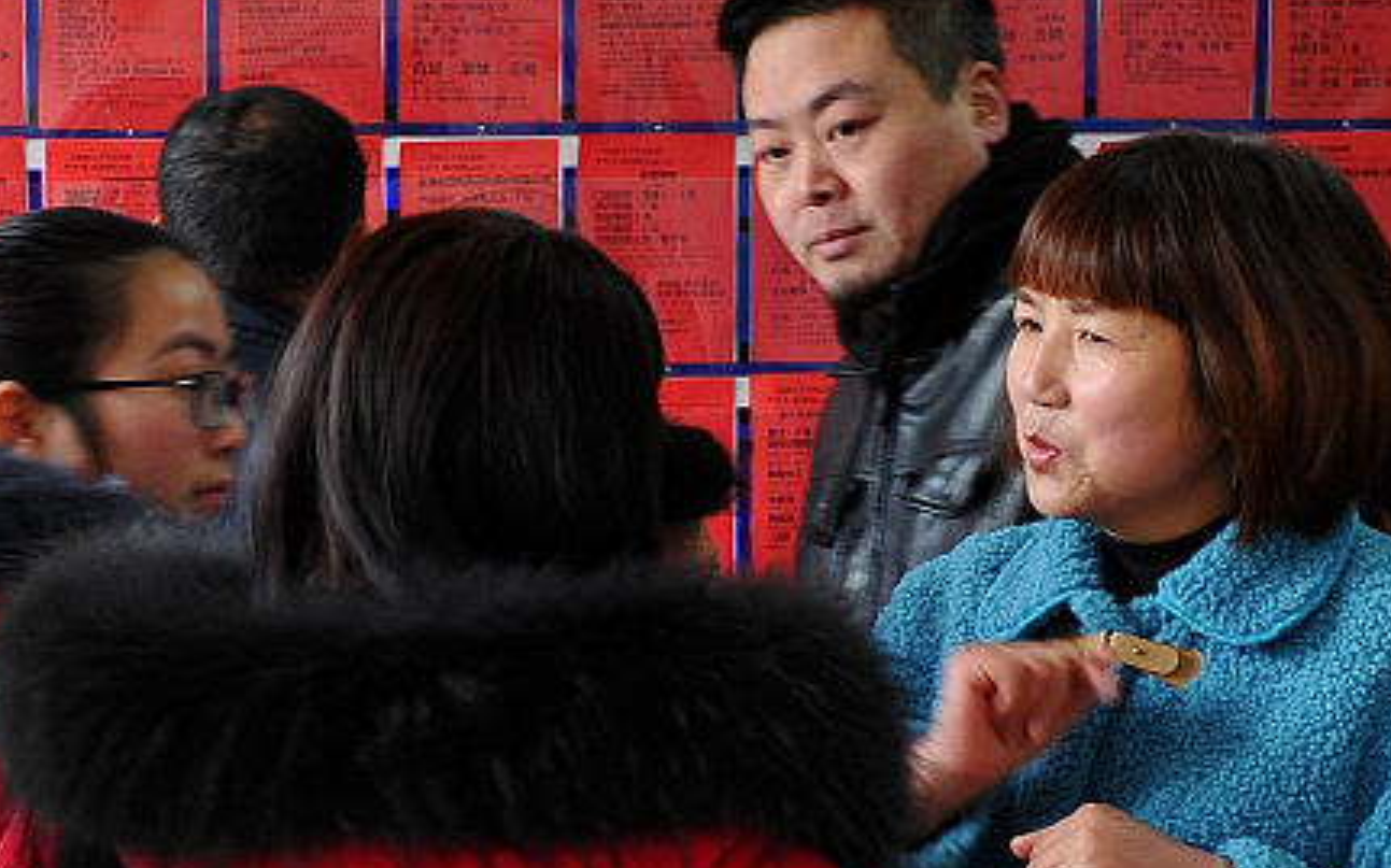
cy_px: 836
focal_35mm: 88
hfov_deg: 23.6
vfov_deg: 14.6
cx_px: 658
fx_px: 3335
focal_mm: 31
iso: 1100
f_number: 6.3
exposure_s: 1/30
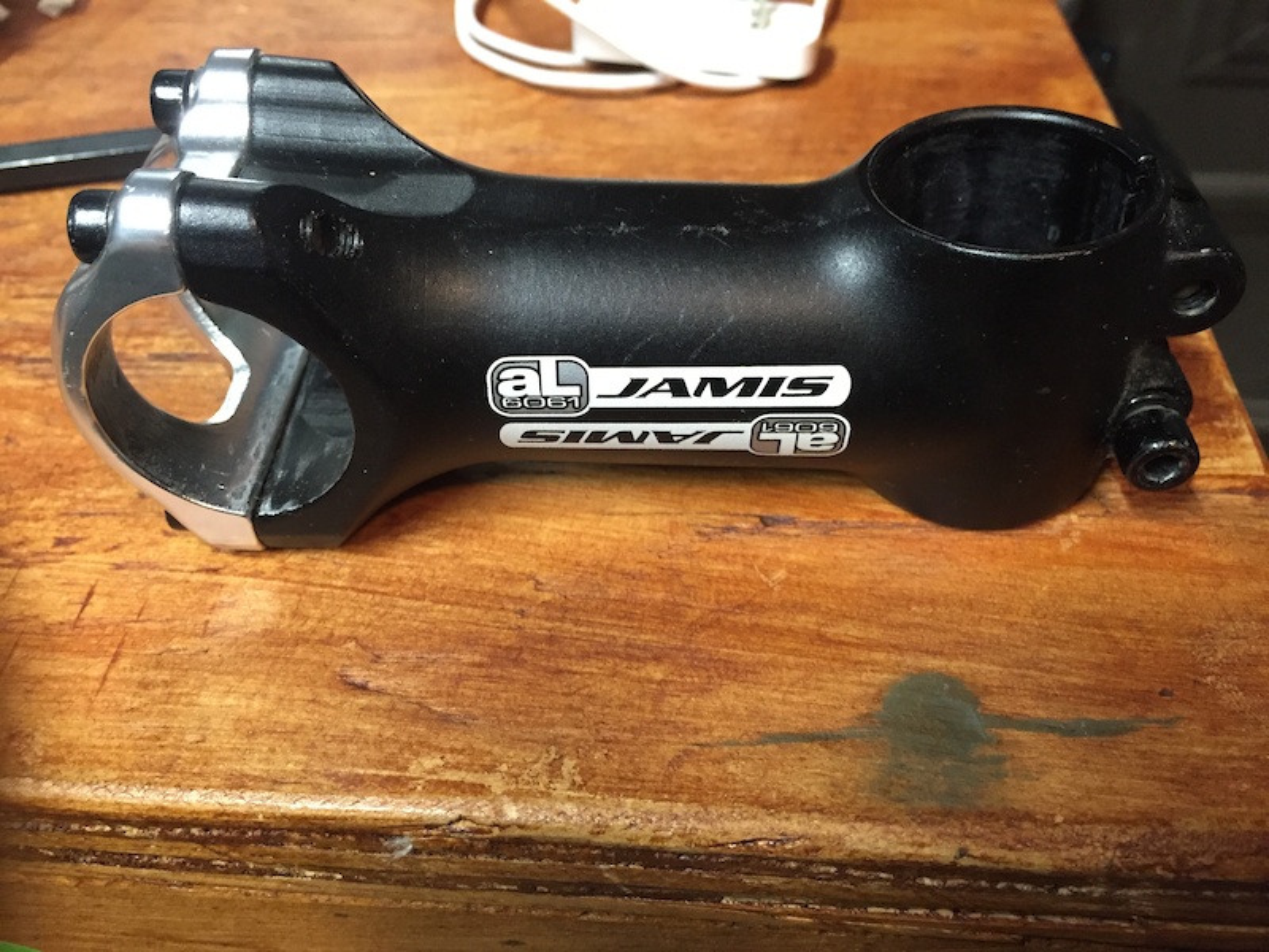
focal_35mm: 29
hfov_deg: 61.7
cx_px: 634
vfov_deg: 48.2
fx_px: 1063
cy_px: 476
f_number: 2.2
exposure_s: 1/24
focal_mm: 4.15
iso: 250
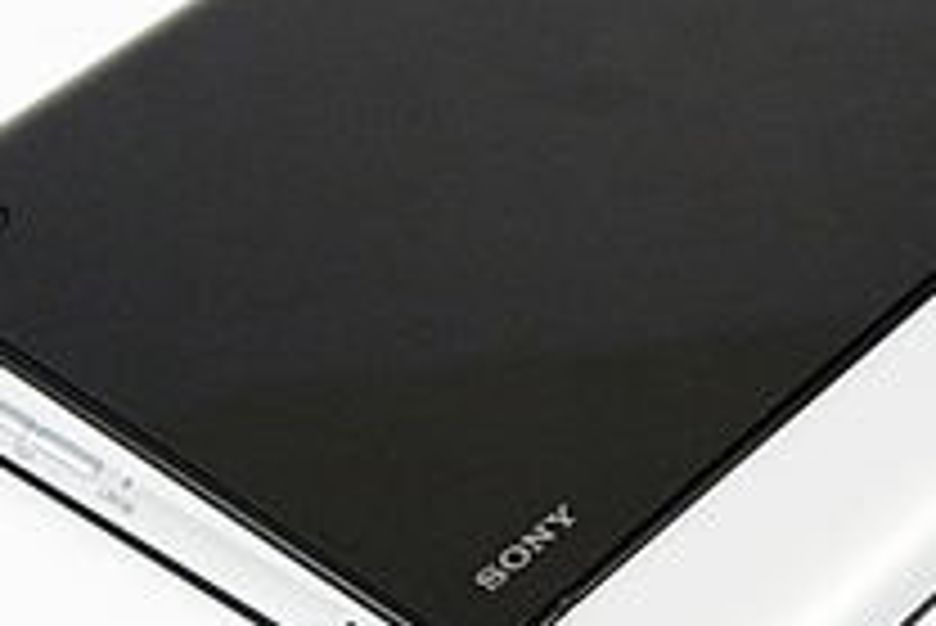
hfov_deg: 18.8
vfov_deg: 12.7
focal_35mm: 108
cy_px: 308
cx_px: 657
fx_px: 2810
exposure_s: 1/40
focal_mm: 30
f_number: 5.6
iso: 400
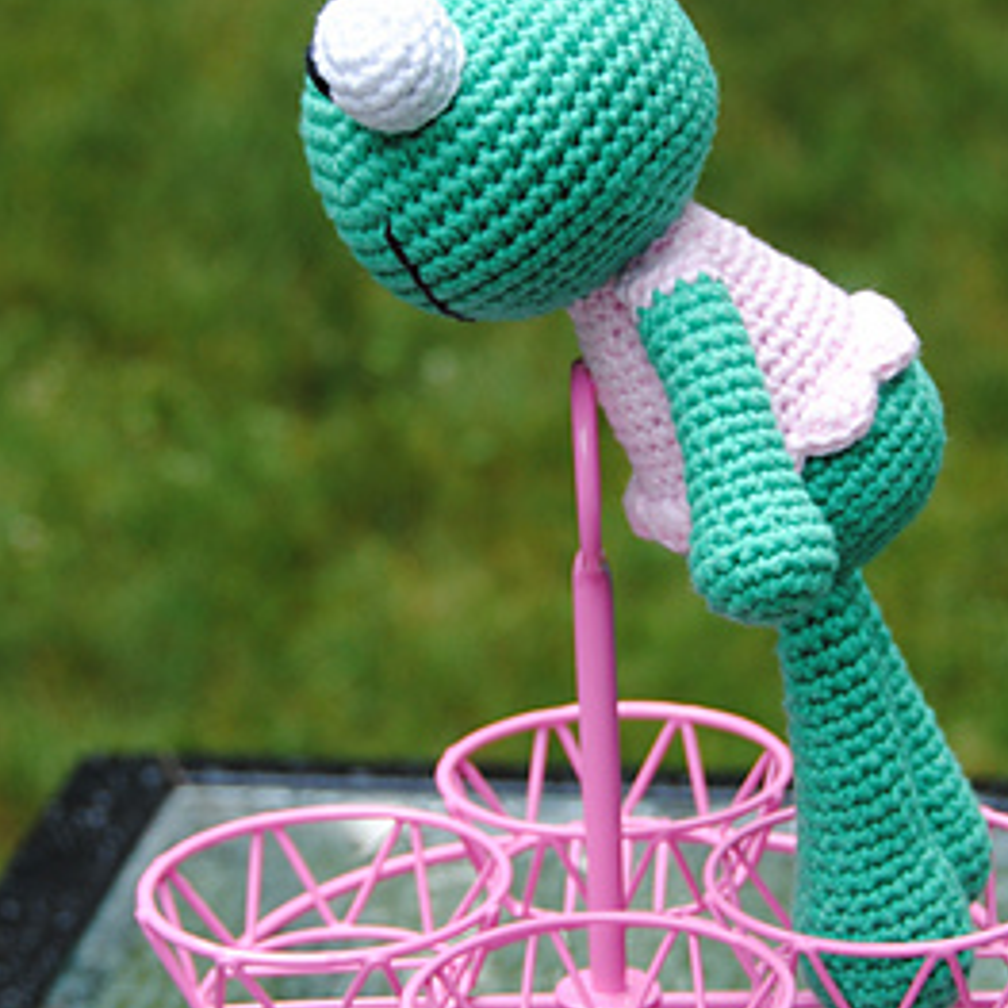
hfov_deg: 11.3
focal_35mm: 155
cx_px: 625
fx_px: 5106
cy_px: 483
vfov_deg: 11.3
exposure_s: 1/125
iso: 200
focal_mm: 50
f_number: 5.6
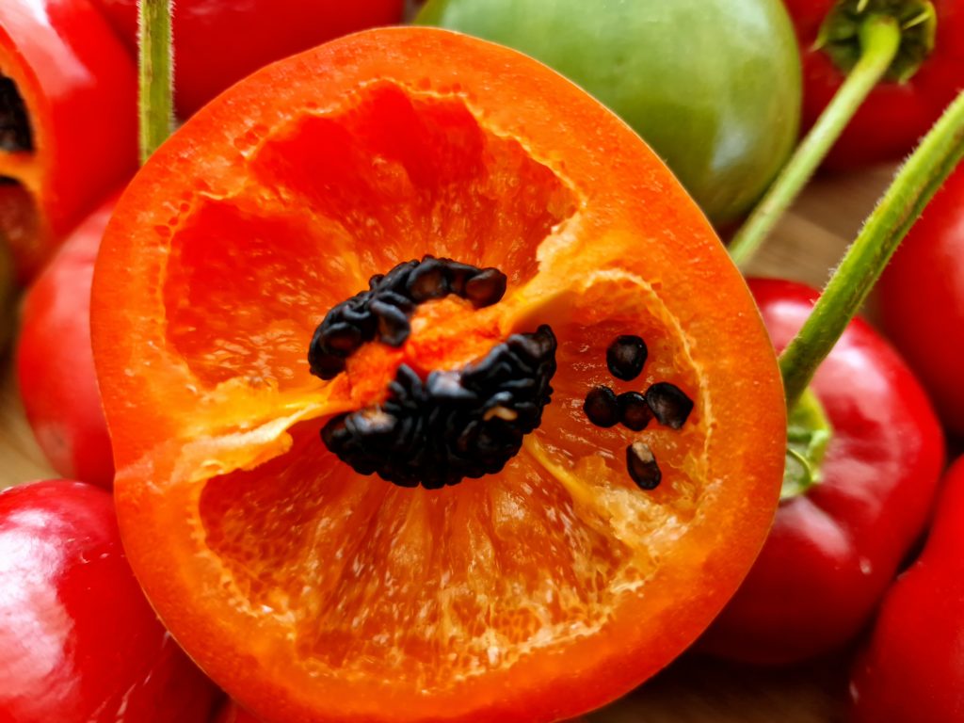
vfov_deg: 58.9
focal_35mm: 23
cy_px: 362
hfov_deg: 73.9
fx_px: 641
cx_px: 482
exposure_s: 1/60
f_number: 1.8
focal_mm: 6.4
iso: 50
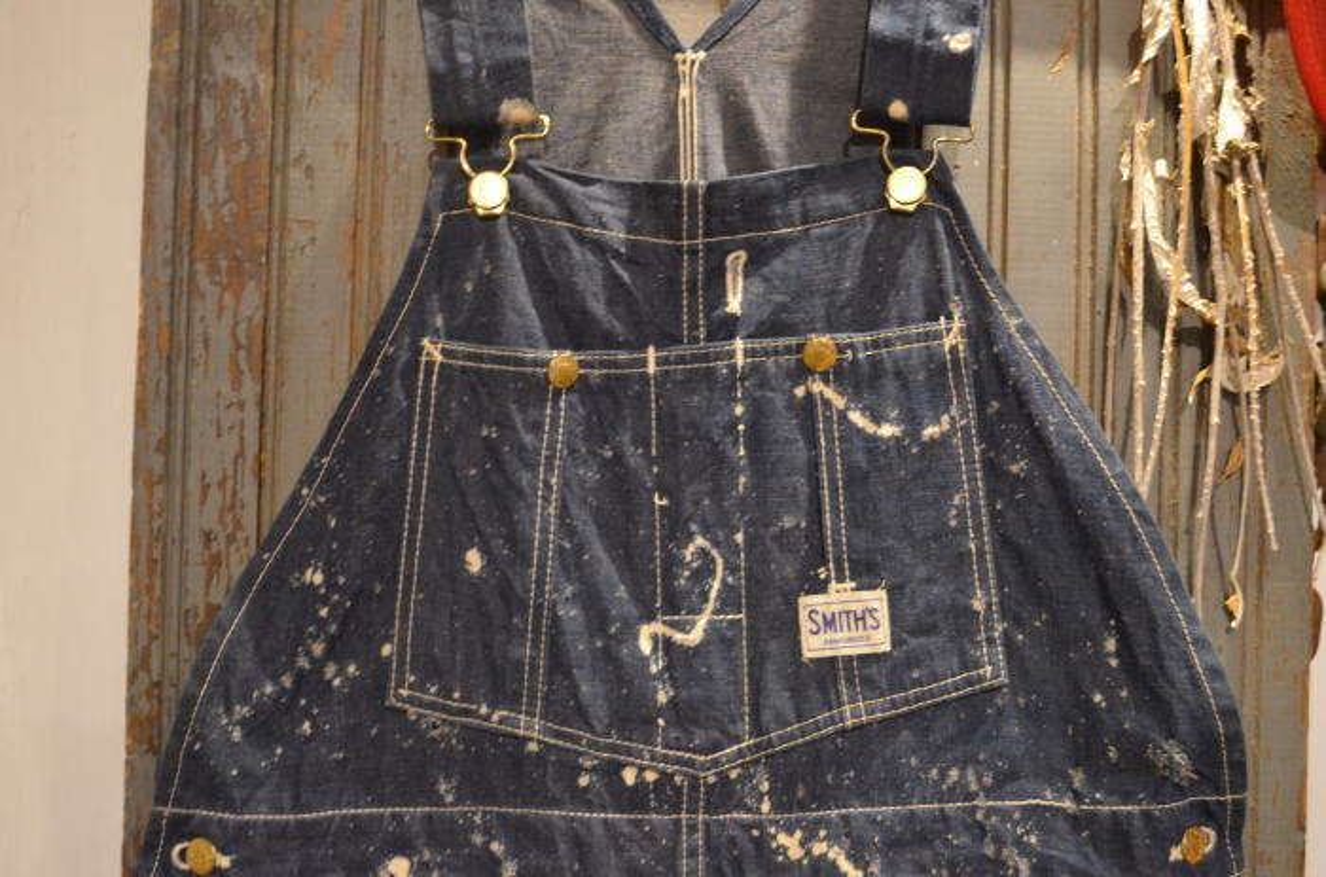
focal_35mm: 36
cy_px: 438
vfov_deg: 36.7
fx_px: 1323
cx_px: 663
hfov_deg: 53.2
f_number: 4
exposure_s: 1/20
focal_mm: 24
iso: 3200
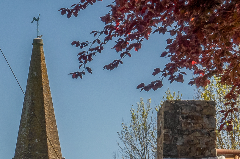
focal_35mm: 255
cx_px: 51
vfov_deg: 5.3
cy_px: 306
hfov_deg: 8.1
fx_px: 1697
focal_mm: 18.92
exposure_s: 1/250
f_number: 8
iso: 100
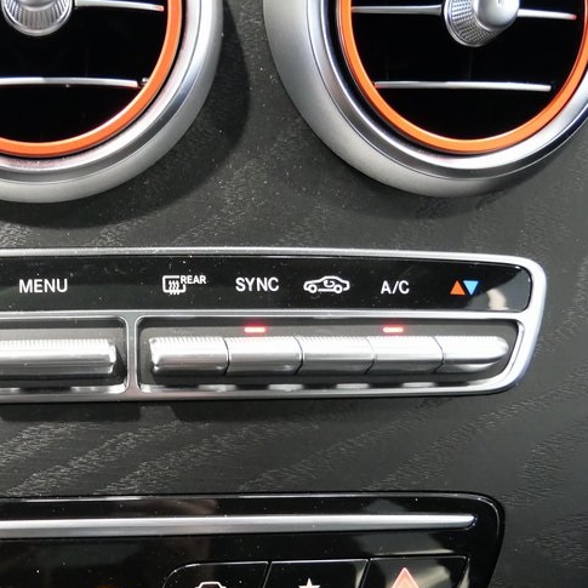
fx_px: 1076
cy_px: 401
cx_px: 79
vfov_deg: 30.3
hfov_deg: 29.5
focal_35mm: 56
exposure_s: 1/8
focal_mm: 15
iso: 3200
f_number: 3.7
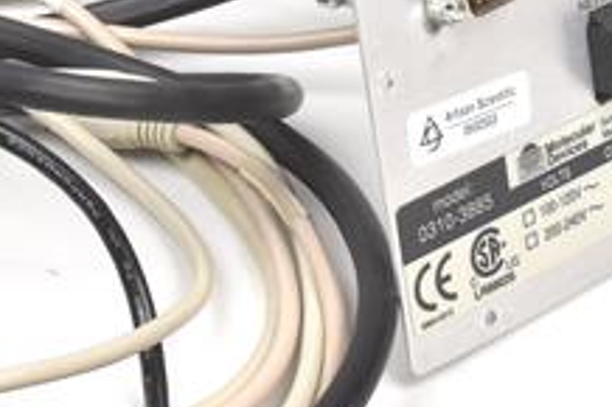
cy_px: 90
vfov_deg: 7.2
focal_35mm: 190
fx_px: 3227
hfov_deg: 10.8
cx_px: 124
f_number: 18
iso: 200
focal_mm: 46
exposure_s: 1/200
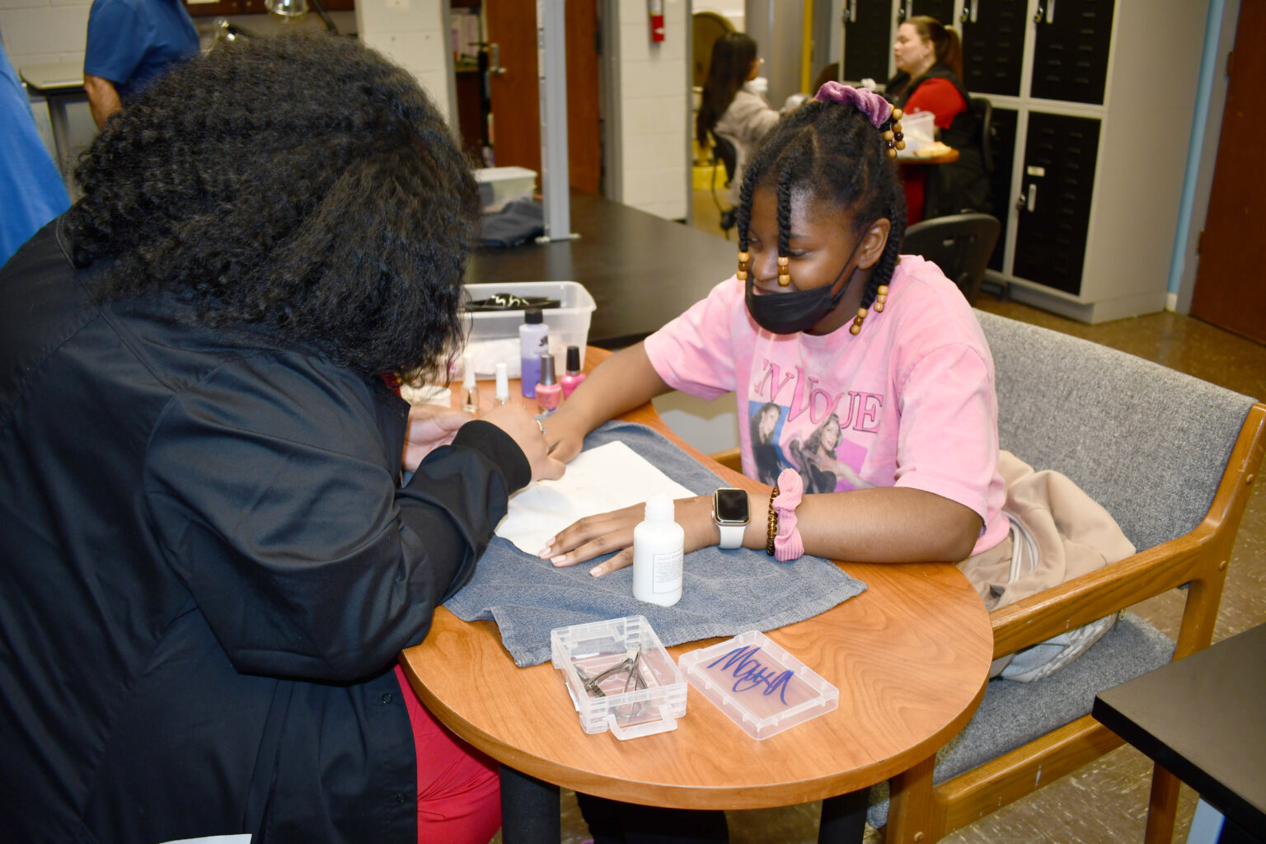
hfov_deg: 67.4
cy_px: 422
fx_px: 949
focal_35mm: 27
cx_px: 633
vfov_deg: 47.9
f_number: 3.5
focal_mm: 18
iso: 450
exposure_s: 1/60
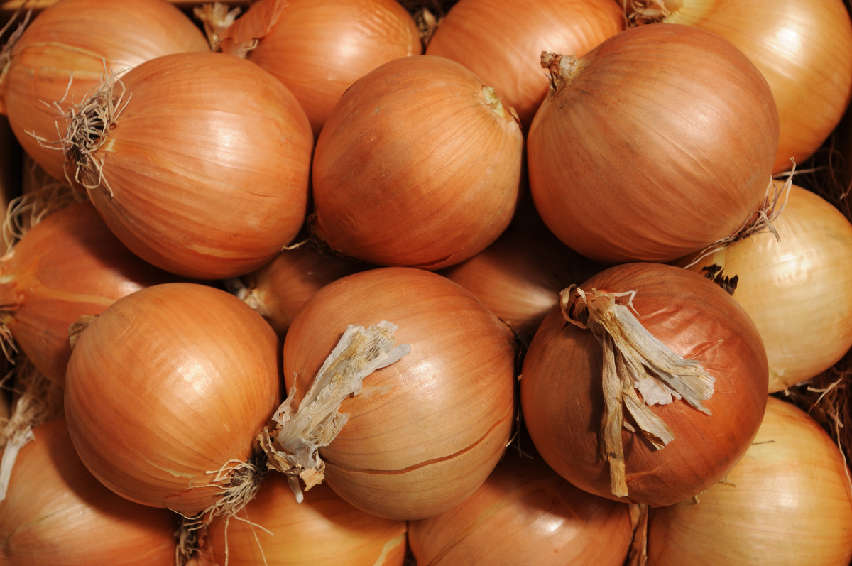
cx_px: 426
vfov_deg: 25.7
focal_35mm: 52
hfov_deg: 37.9
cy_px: 283
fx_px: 1241
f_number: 5.6
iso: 200
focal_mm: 35
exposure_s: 1/800
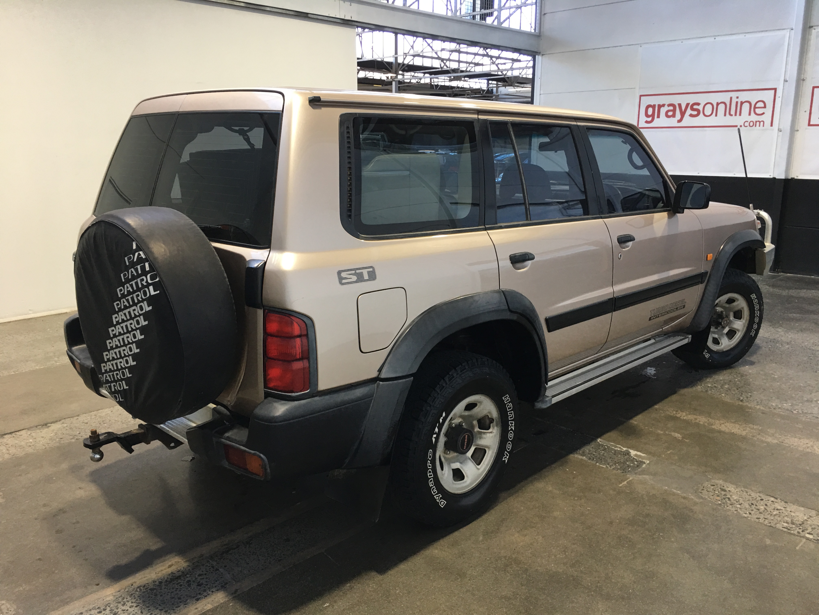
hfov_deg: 61.7
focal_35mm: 29
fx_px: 686
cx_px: 410
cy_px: 308
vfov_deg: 48.2
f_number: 2.2
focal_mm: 4.15
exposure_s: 1/33
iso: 40
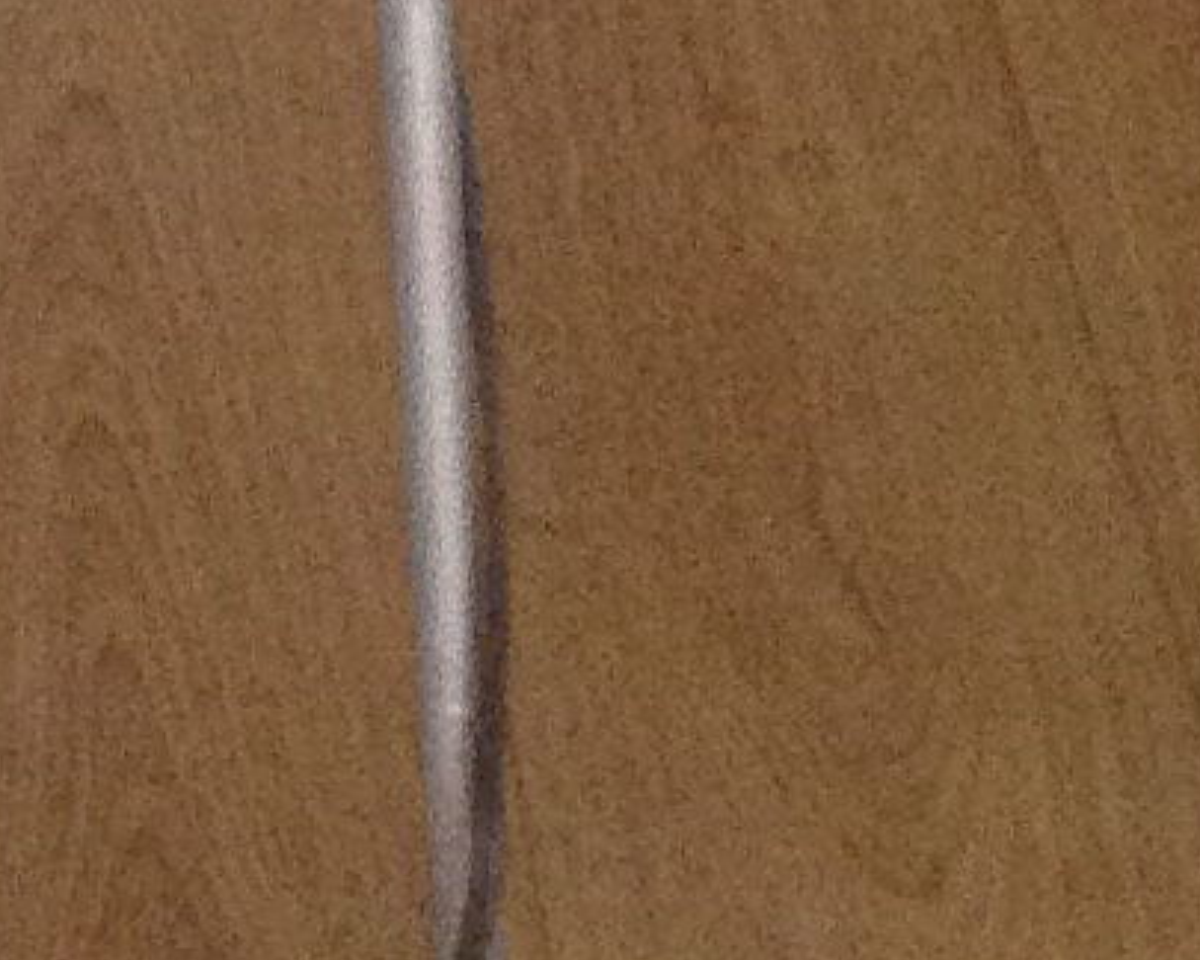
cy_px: -1093
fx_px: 7316
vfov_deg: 7.2
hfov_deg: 9.2
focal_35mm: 206
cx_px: -394
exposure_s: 1/24
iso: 200
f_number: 2.4
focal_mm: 3.3
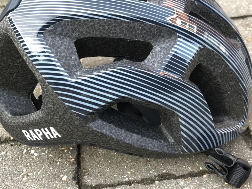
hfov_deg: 41.2
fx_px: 335
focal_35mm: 46
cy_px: 85
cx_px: 117
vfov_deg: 31.5
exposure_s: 1/100
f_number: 1.8
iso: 40
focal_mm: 3.99
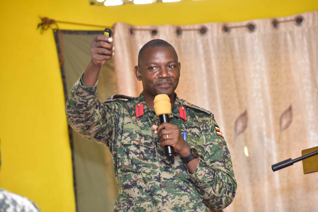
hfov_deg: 10.3
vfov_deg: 6.9
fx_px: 1767
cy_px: 106
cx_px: 159
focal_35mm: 200
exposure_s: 1/200
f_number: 5.6
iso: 2000
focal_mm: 200
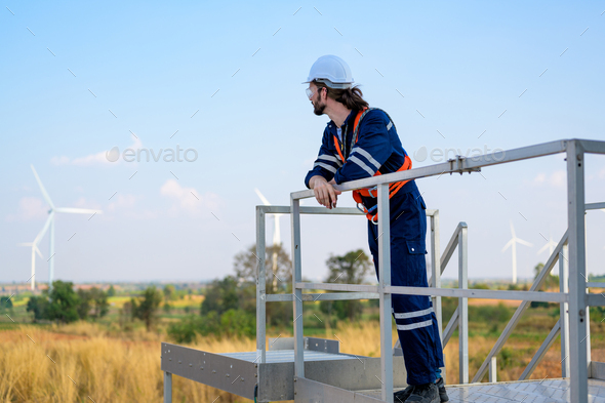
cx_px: 302
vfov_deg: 27.0
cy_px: 202
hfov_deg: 39.6
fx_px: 840
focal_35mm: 50
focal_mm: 50
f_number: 2.5
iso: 64
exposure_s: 1/1250
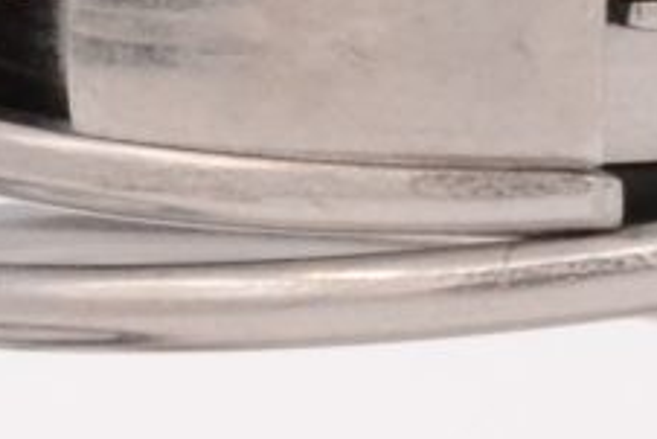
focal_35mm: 469
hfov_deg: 4.4
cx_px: -390
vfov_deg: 2.9
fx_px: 8564
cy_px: 404
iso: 3200
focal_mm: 46
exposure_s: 1/500
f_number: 11
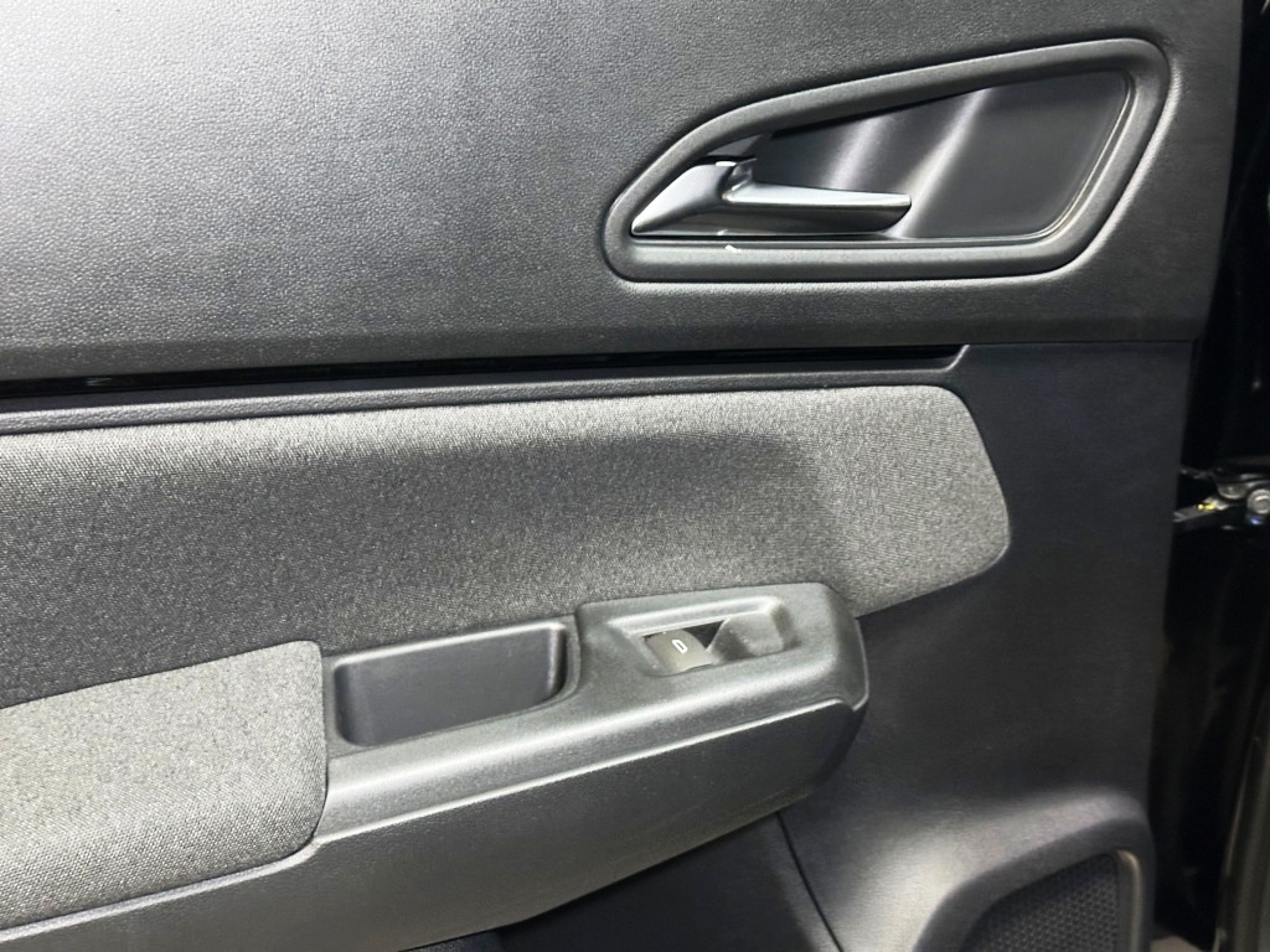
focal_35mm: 48
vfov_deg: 30.3
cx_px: 635
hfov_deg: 39.7
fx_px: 1761
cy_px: 476
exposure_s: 1/24
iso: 640
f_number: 1.78
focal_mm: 6.86
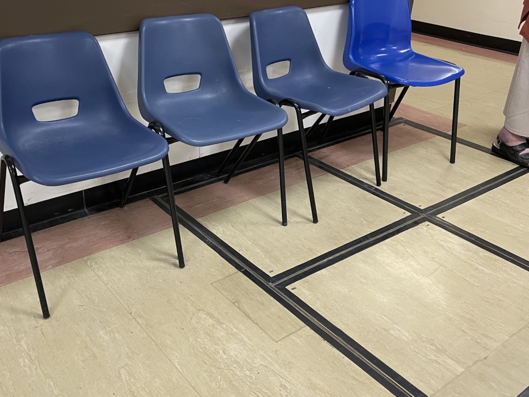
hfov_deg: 50.7
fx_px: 550
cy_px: 191
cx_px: 192
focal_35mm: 36
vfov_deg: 39.6
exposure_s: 1/50
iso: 80
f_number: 1.6
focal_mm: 4.2
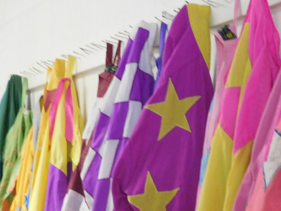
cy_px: 245
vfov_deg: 10.0
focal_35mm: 146
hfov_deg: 13.5
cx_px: 183
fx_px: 1185
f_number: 4
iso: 400
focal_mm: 10.4
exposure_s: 1/10
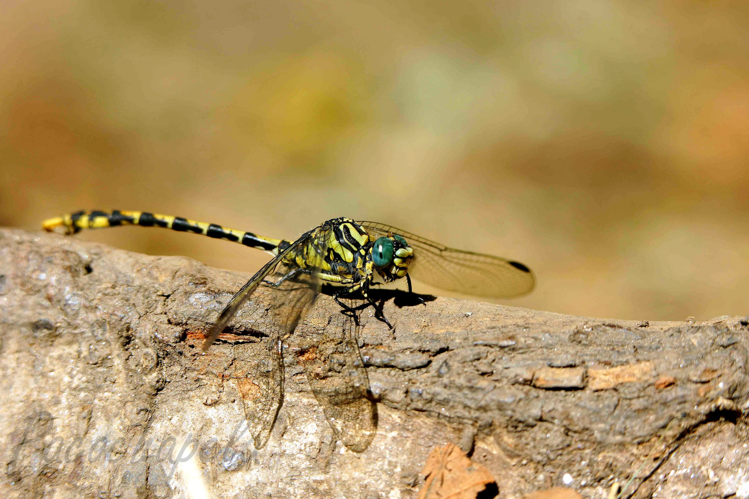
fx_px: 6553
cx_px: 374
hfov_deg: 6.5
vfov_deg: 4.4
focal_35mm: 315
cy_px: 250
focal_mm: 210
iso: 200
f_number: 9
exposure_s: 1/320
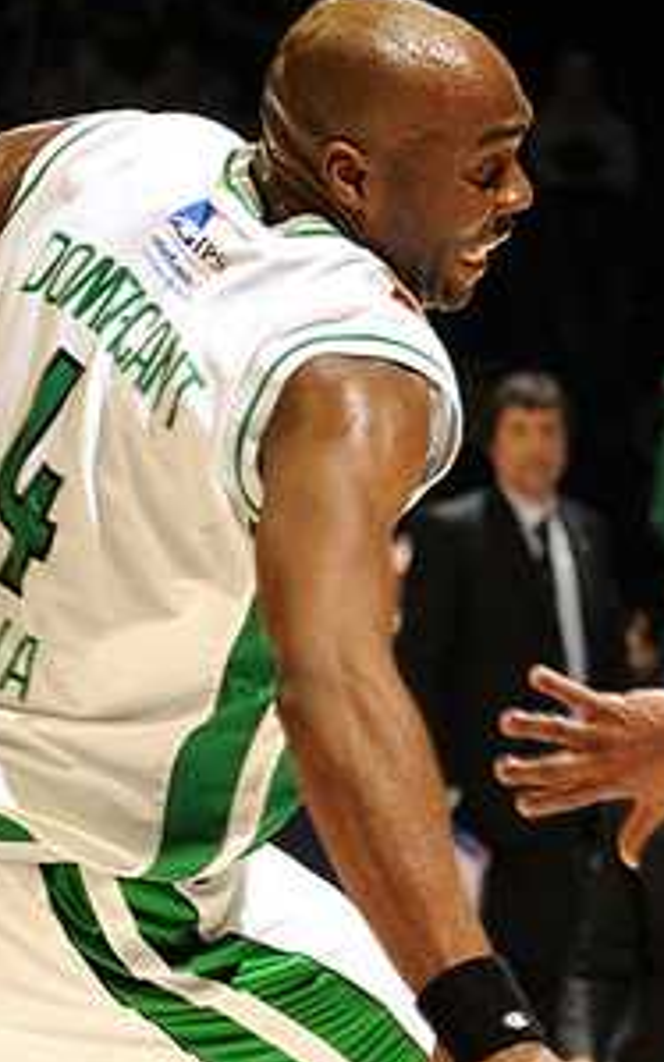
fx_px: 9579
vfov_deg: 6.3
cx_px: 1023
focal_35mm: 331
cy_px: 748
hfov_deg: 3.9
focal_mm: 90
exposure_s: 1/250
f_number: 4.5
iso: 400
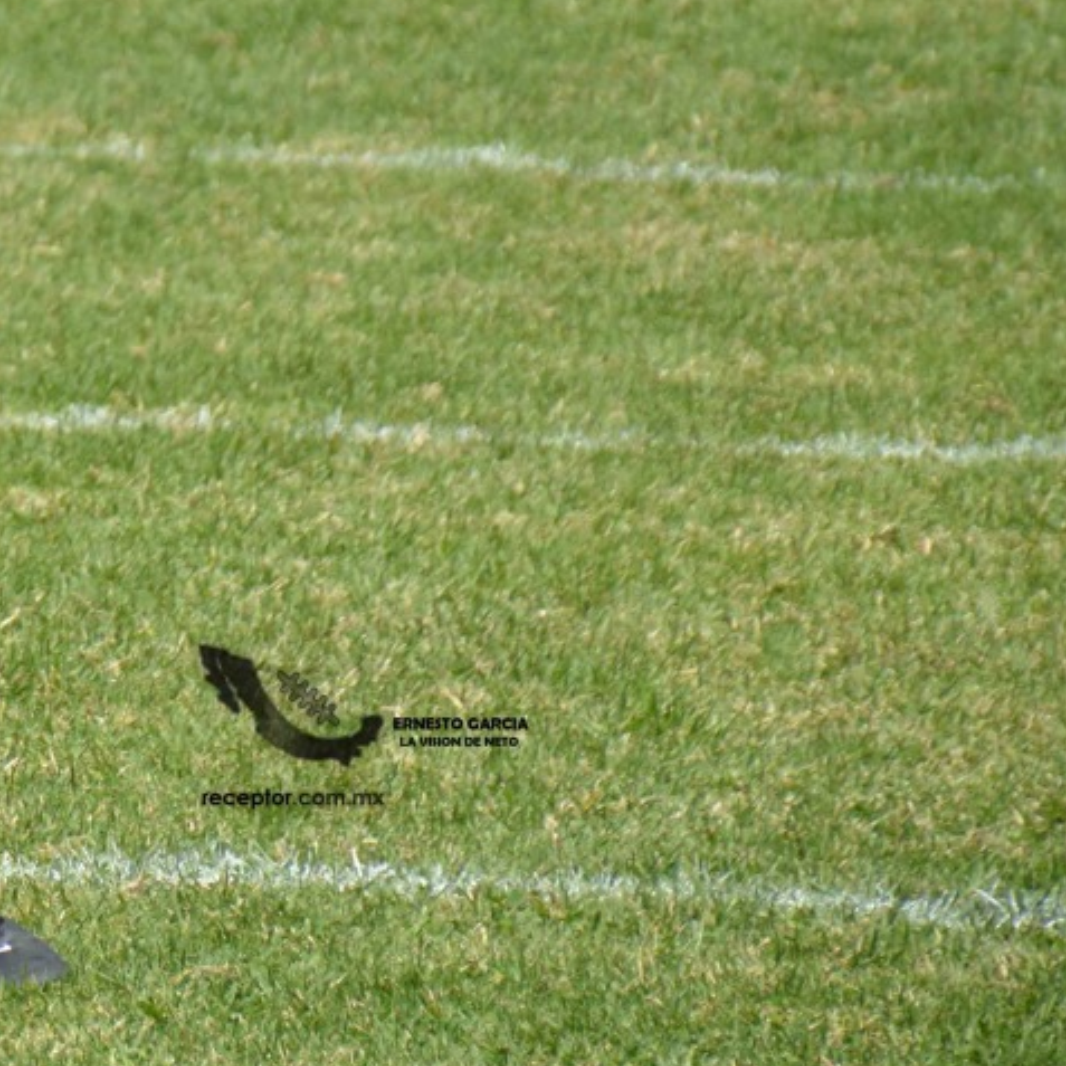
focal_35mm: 558
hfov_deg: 3.1
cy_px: 3
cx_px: -874
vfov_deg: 3.1
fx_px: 19441
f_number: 5.6
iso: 400
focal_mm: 116
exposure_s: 1/1600
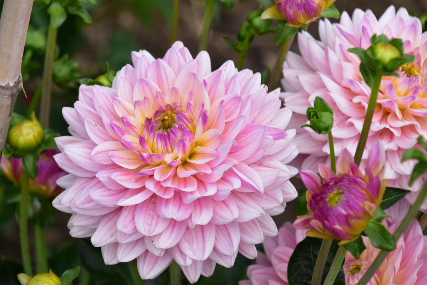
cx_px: 214
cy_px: 142
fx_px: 2224
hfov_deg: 11.0
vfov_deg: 7.3
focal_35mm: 188
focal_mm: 125
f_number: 10
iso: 400
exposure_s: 1/200
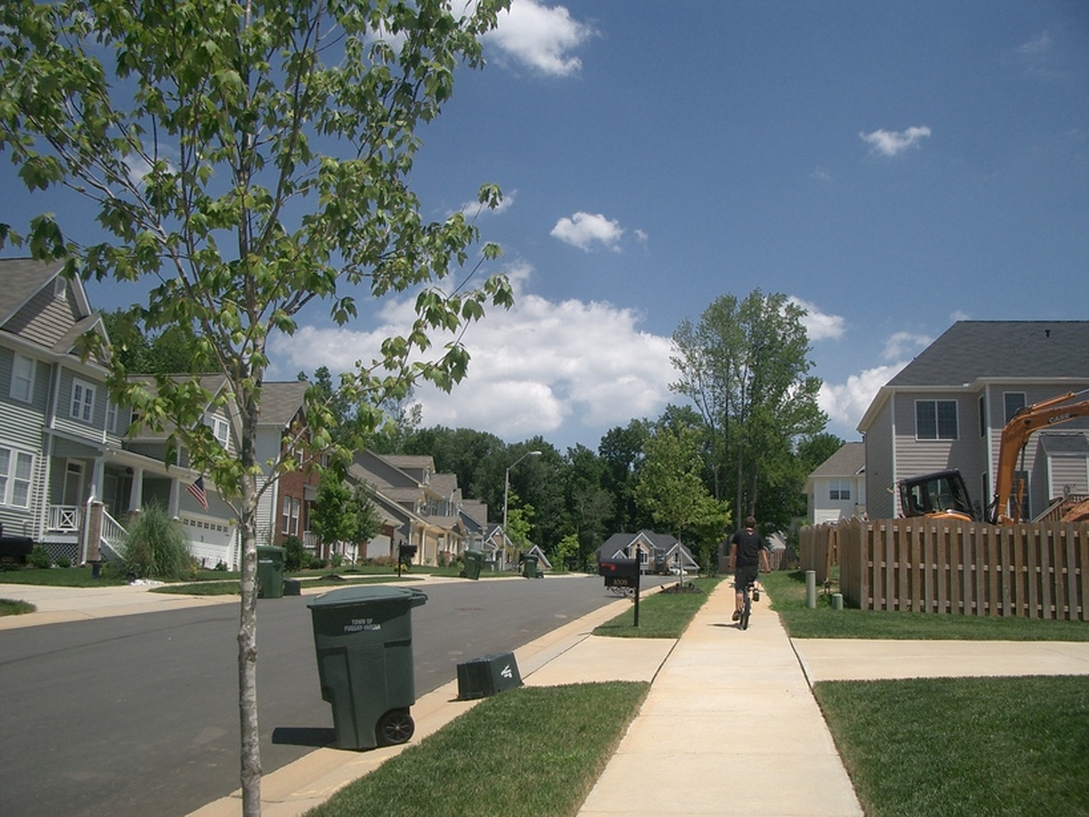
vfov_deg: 40.7
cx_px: 544
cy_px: 408
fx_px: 1101
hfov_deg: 52.6
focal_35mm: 35
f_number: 4.3
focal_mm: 5.8
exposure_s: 1/640
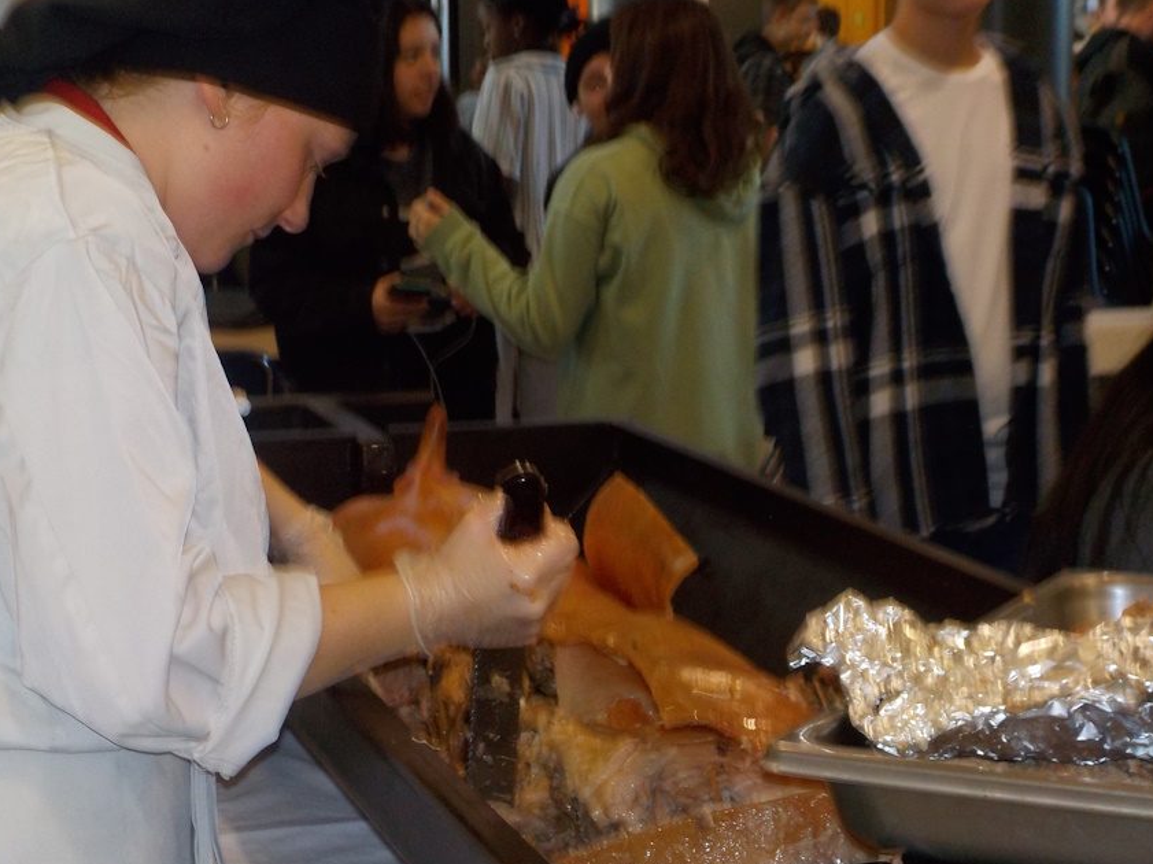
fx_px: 2297
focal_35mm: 69
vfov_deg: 21.3
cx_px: 496
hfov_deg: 28.1
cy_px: 510
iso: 200
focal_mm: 7.9
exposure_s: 1/30
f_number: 4.7
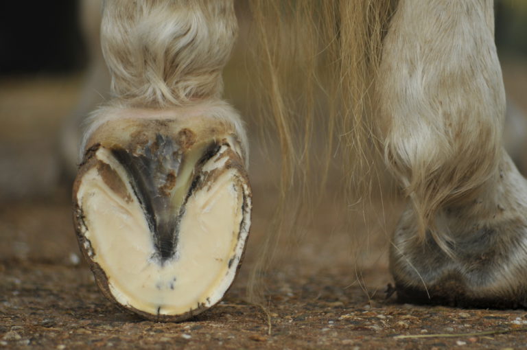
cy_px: 175
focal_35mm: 315
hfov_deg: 6.5
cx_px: 264
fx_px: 4605
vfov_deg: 4.4
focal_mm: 210
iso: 250
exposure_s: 1/400
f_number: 4
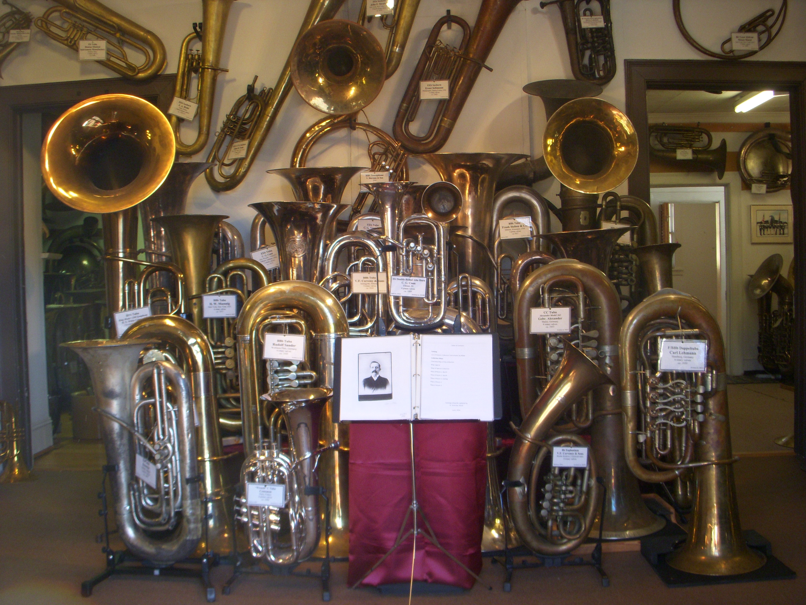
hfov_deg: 49.0
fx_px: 885
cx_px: 403
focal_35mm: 38
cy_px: 302
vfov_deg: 37.7
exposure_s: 1/30
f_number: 3.3
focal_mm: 6.3
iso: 160
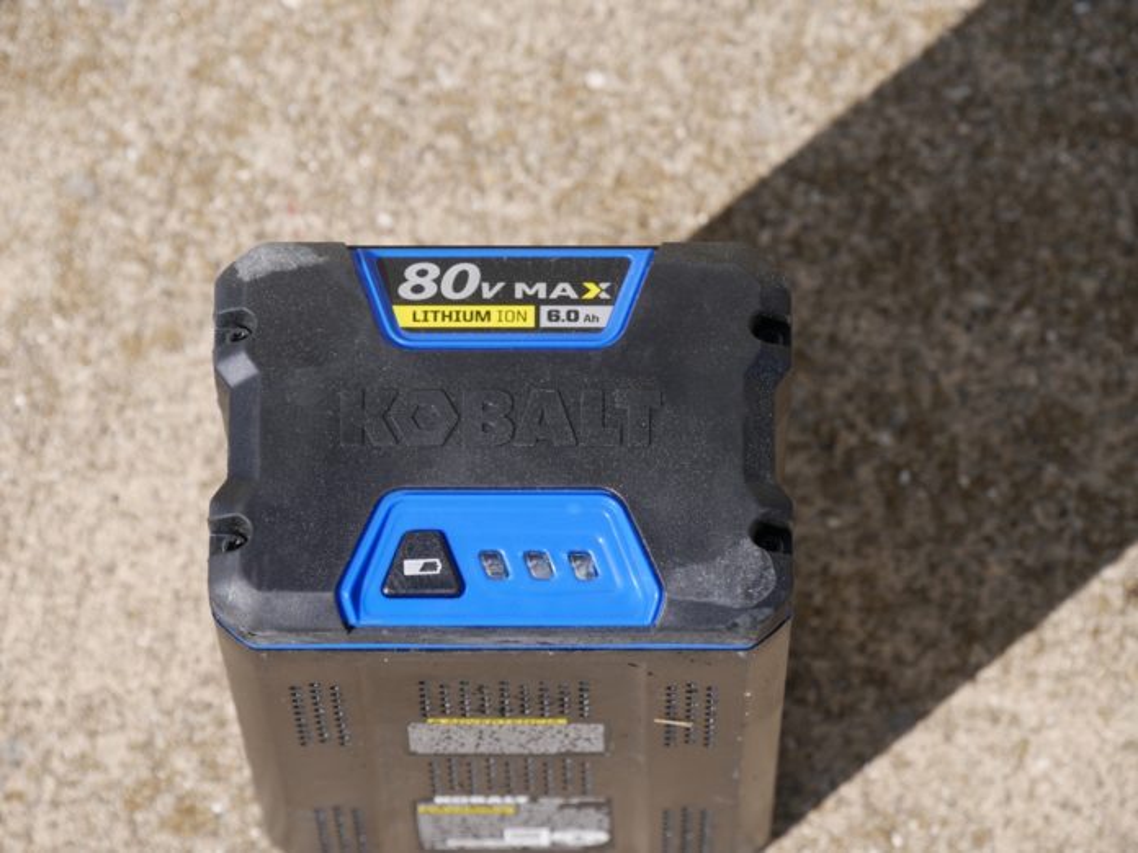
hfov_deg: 11.2
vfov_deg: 8.4
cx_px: 569
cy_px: 426
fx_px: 5786
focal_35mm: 176
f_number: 7.1
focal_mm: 88
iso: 200
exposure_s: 1/500
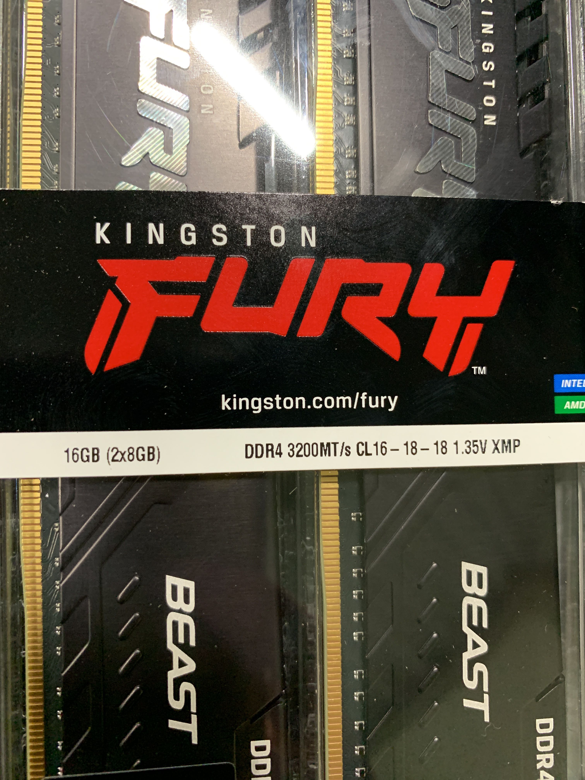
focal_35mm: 26
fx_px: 586
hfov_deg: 53.1
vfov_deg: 67.3
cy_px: 390
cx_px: 292
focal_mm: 4.25
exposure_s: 1/60
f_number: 1.8
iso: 320
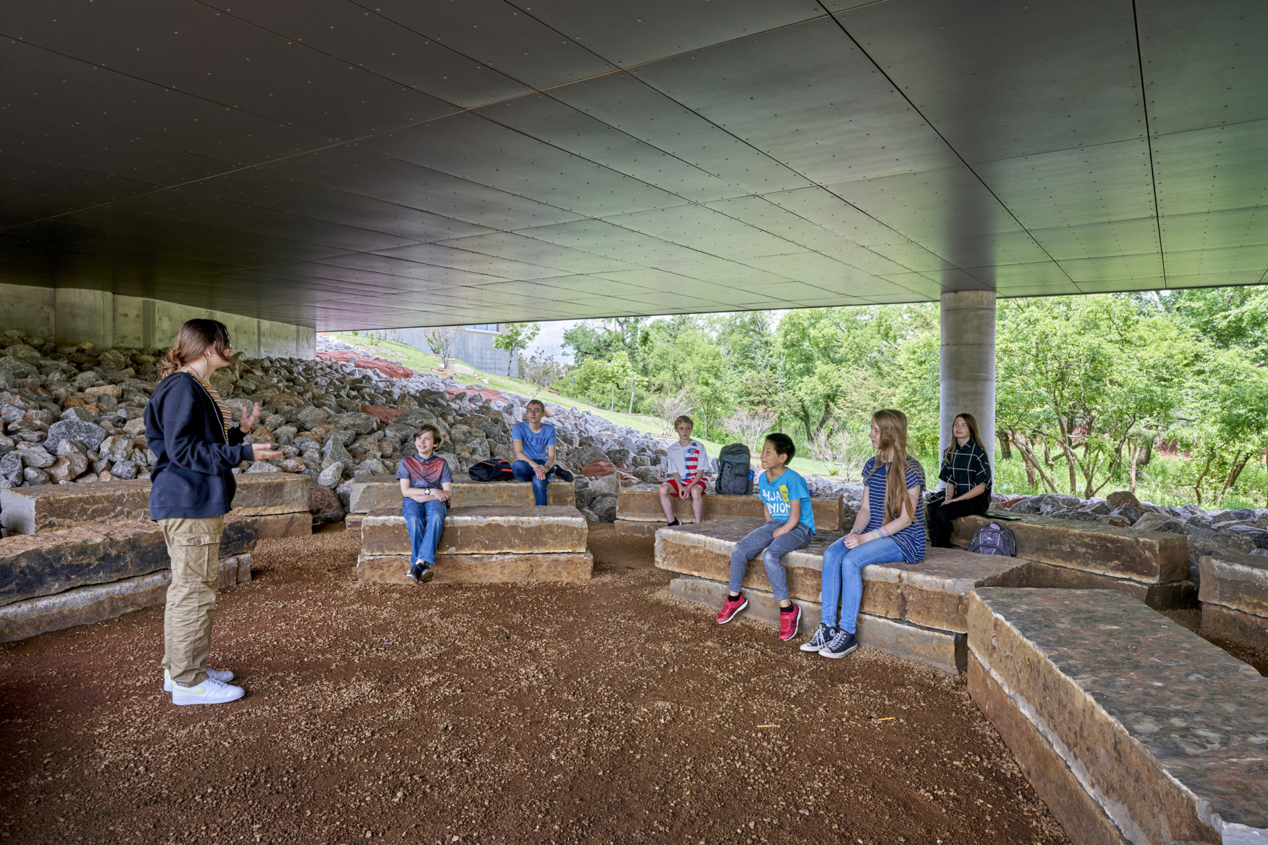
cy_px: 422
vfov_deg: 55.1
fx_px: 810
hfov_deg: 76.1
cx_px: 634
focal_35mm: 23
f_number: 7.1
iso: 100
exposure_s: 1/250
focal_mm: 23
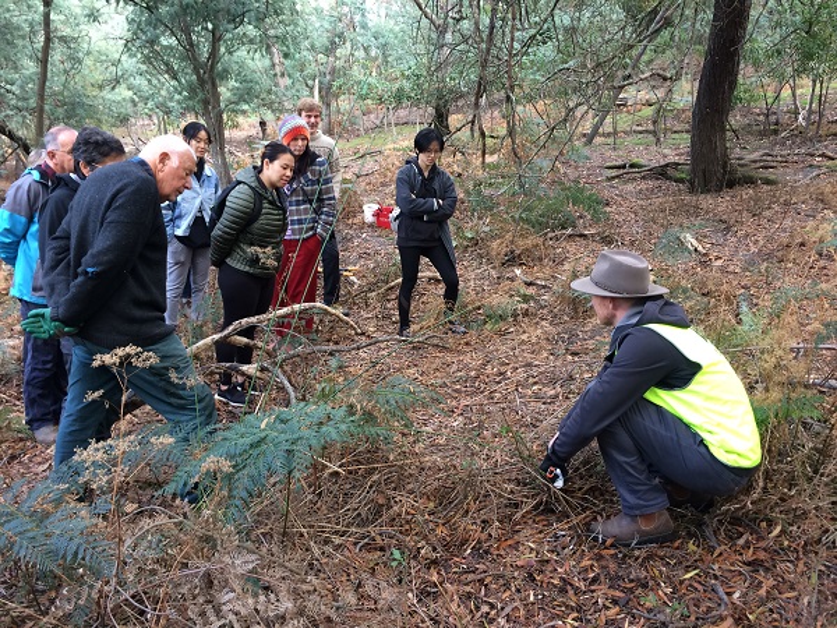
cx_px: 418
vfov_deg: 48.2
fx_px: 701
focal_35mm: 29
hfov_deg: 61.7
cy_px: 314
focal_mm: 4.15
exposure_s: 1/33
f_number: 2.2
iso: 40
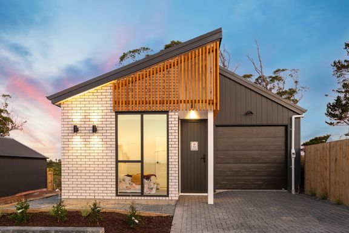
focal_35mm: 24
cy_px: 116
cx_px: 174
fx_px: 228
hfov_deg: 74.9
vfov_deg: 54.1
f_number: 4
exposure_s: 1/80
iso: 640
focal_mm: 23.5
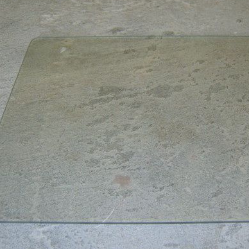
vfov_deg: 33.4
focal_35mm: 51
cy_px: 124
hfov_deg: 33.1
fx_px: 415
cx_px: 164
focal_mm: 7.4
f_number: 2.8
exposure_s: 1/30
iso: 100
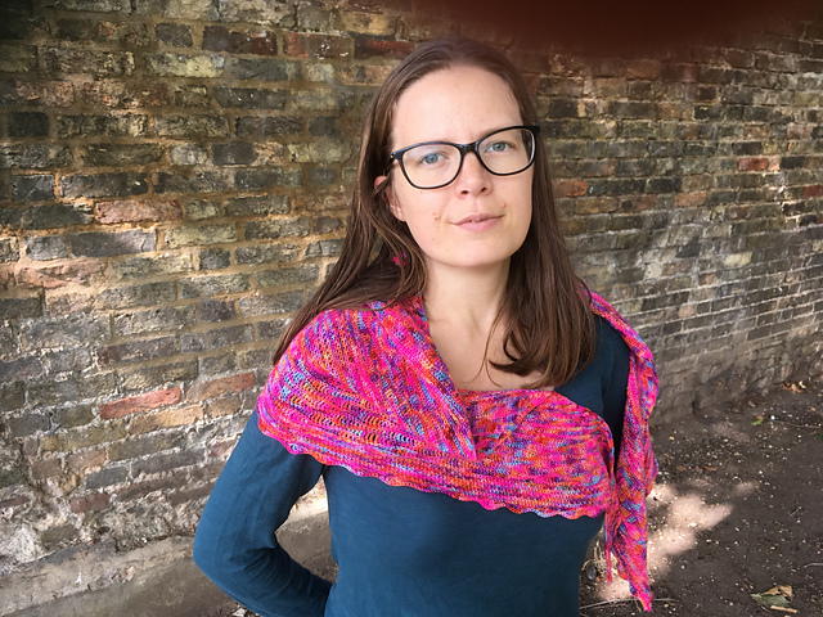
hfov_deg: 61.7
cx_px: 412
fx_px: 689
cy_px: 308
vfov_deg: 48.2
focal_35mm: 29
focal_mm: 4.15
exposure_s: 1/100
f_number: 2.2
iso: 25
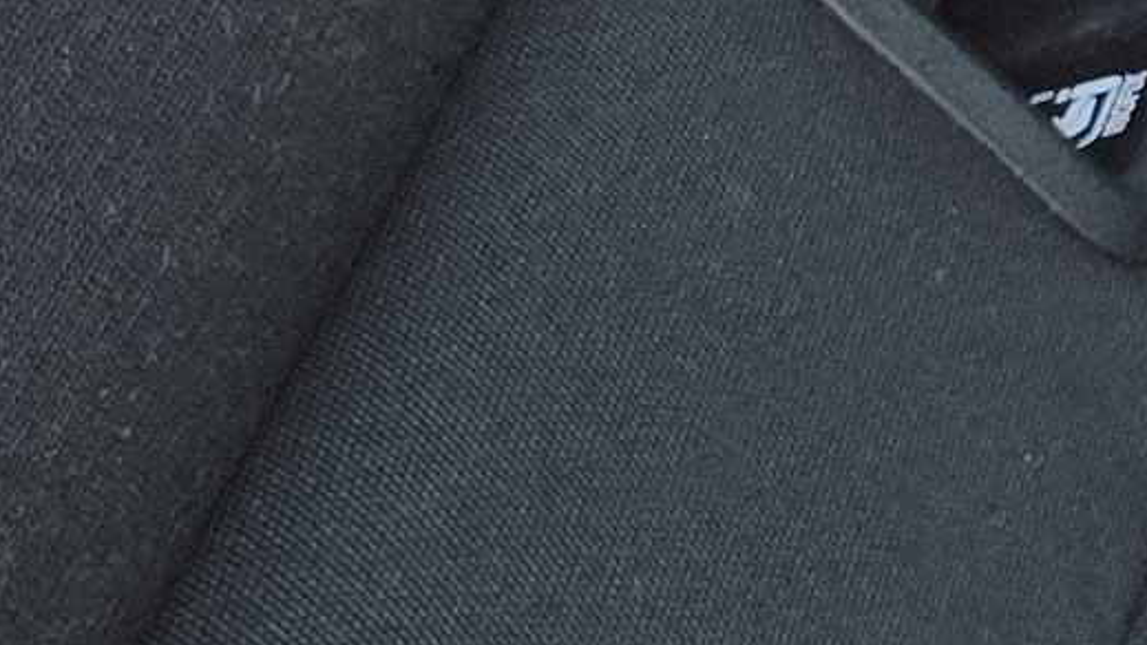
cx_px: 2685
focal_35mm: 193
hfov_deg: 9.9
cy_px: -647
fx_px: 5870
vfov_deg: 6.1
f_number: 1.7
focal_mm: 6.3
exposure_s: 1/180
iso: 50
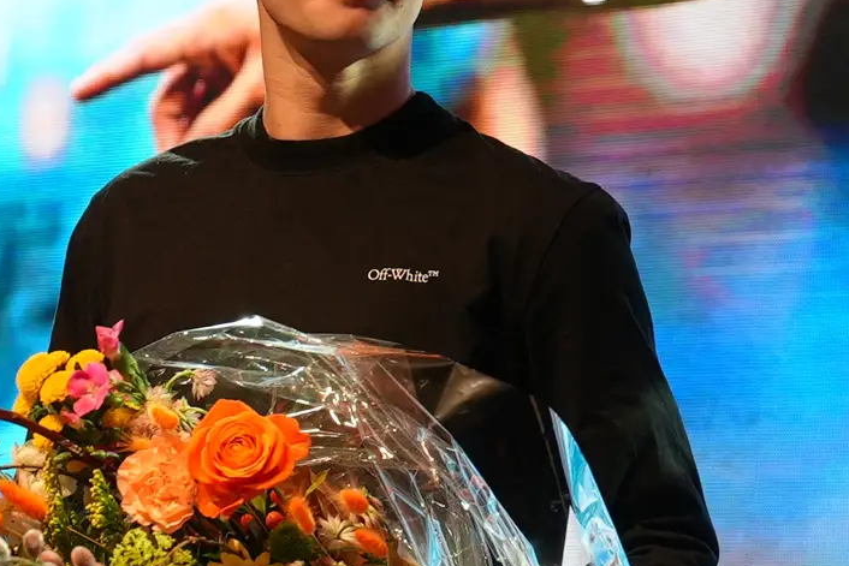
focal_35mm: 254
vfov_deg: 5.4
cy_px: 504
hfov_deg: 8.1
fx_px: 5991
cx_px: 138
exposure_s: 1/160
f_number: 4
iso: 640
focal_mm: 70
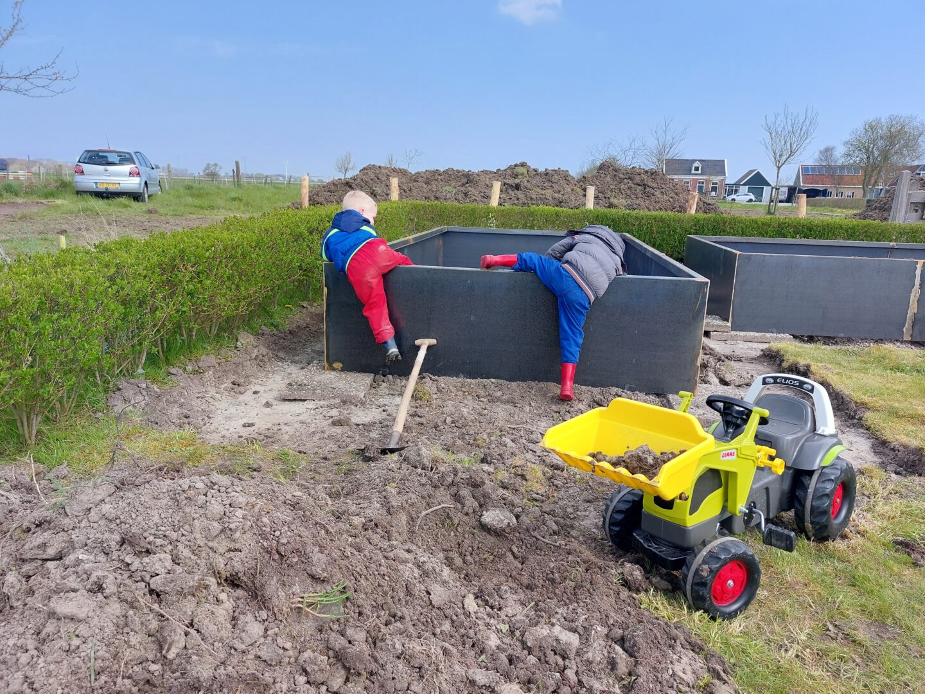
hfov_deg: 71.6
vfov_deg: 56.8
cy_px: 347
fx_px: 641
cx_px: 462
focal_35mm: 24
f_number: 1.8
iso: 25
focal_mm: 5.23
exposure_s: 1/517
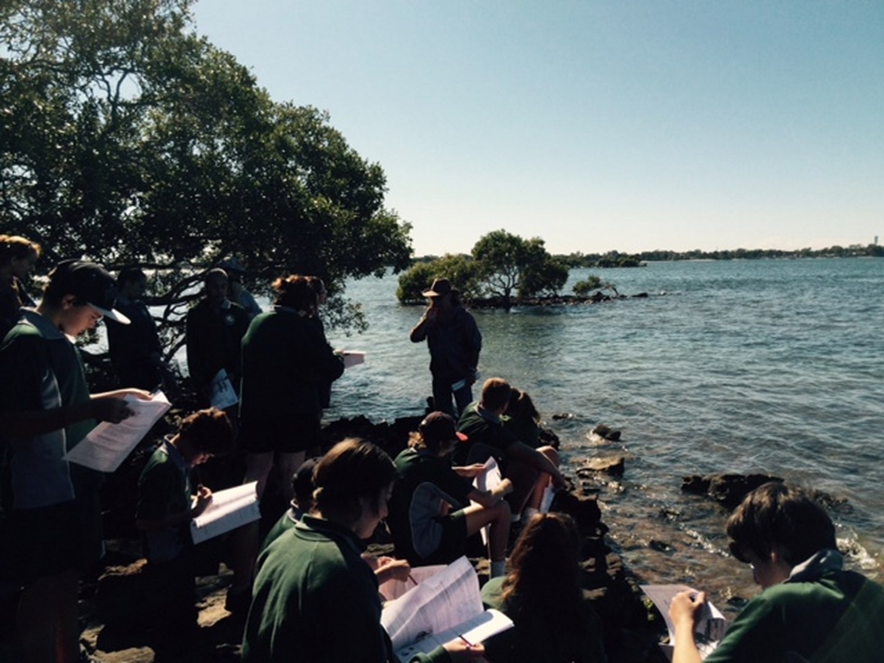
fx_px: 741
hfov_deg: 61.7
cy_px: 332
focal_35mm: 29
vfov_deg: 48.2
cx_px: 442
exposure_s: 1/2933
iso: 32
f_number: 2.2
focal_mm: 4.15
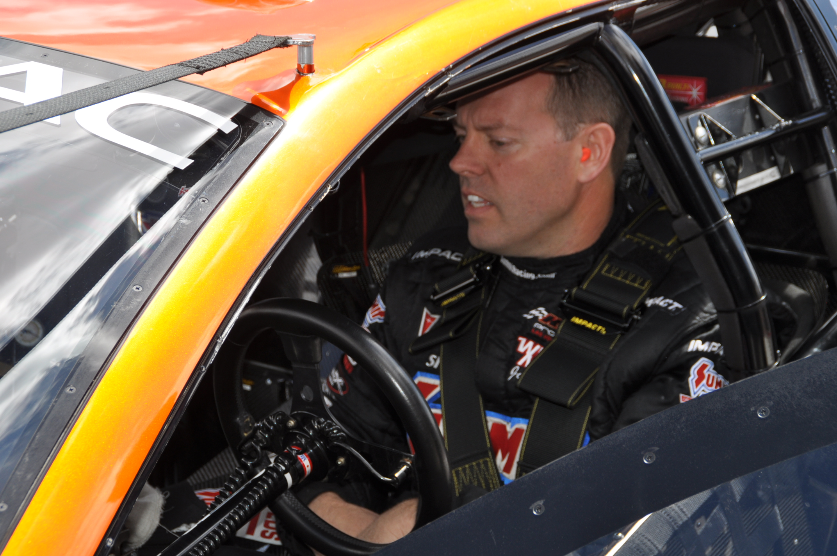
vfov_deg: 12.1
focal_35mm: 112
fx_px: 2612
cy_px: 278
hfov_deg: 18.2
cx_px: 418
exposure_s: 1/200
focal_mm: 75
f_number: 9
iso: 200
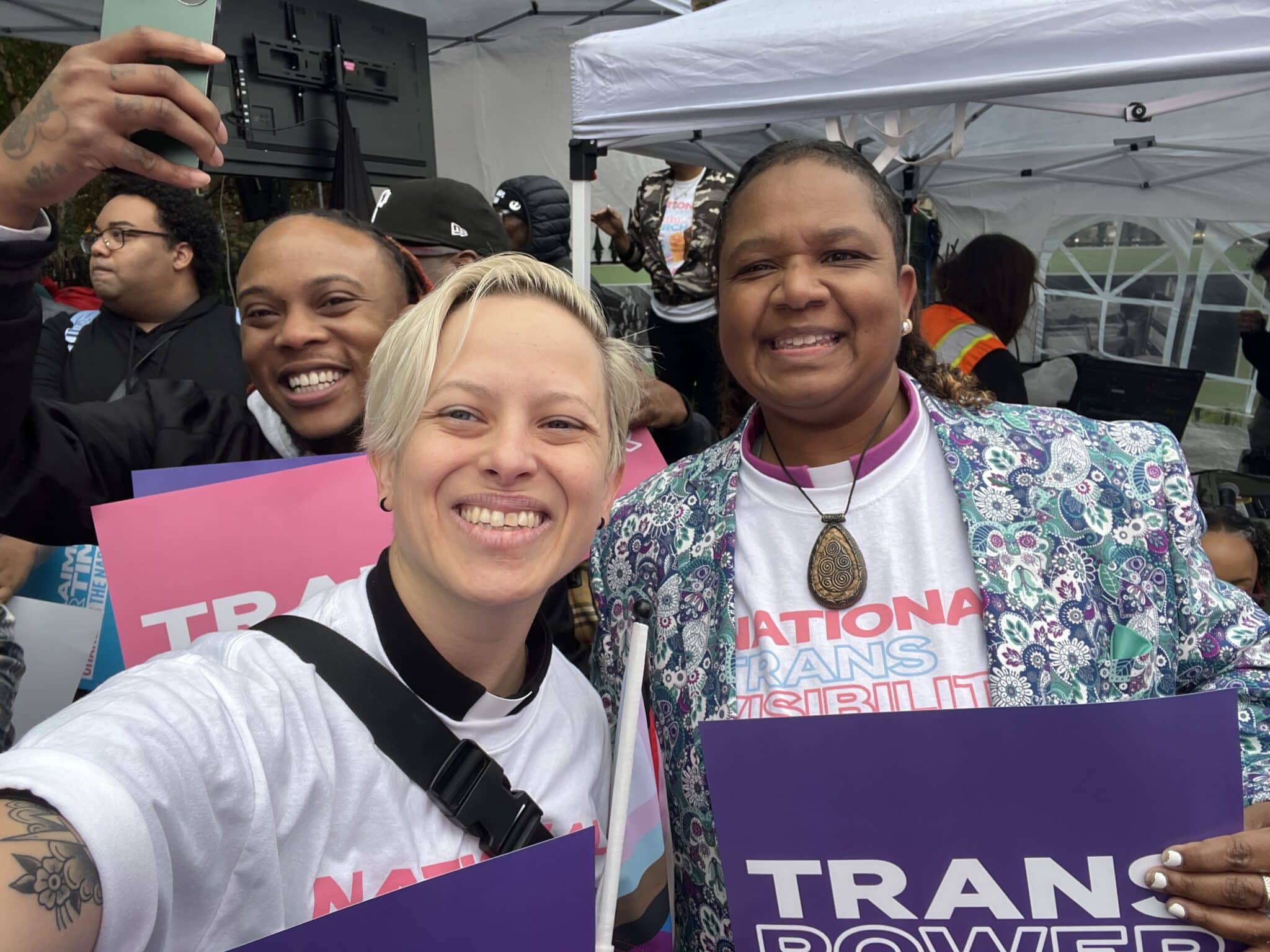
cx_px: 635
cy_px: 476
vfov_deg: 58.9
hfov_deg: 73.9
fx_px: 844
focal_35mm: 23
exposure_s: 1/121
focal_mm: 2.71
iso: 32
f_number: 2.2
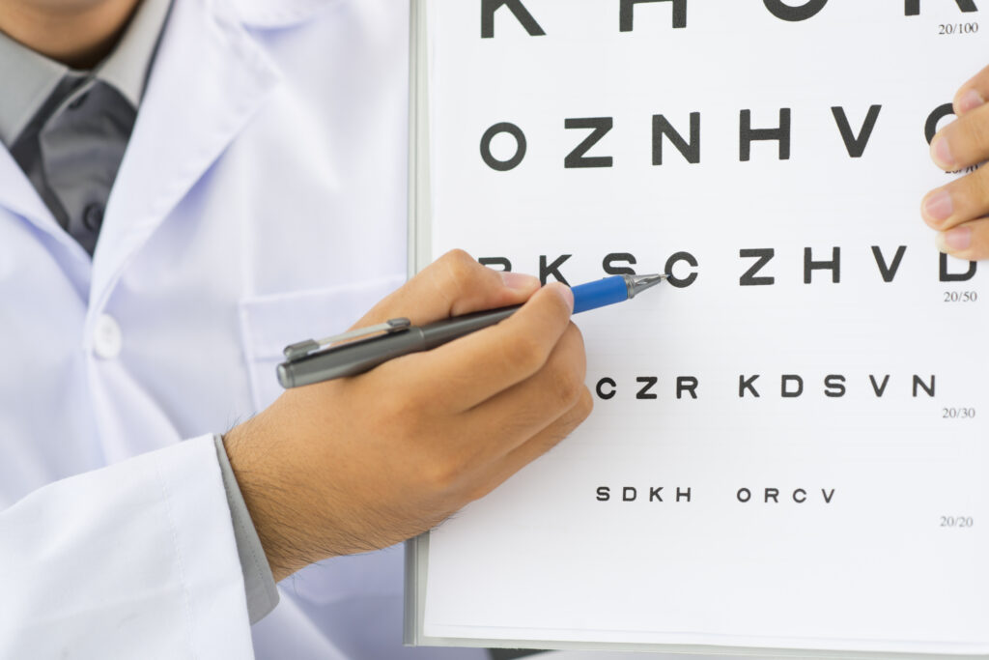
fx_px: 2335
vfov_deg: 16.1
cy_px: 330
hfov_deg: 23.9
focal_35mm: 85
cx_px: 494
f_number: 4
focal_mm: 85
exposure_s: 1/100
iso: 100
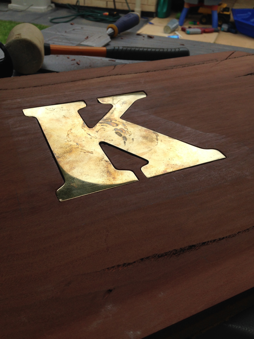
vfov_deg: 55.4
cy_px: 170
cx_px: 127
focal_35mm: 33
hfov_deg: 42.9
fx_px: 323
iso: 50
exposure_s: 1/1261
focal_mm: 4.12
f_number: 2.4
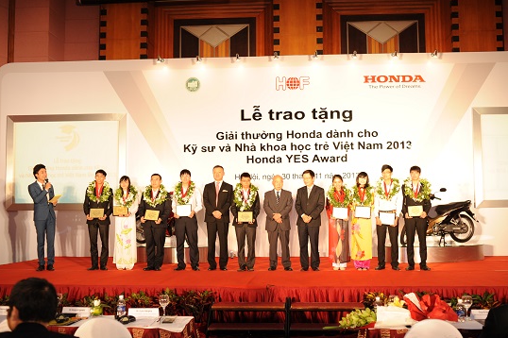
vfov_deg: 34.2
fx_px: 550
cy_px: 181
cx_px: 264
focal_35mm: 39
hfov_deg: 49.6
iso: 320
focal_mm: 35
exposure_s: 1/100
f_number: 3.2
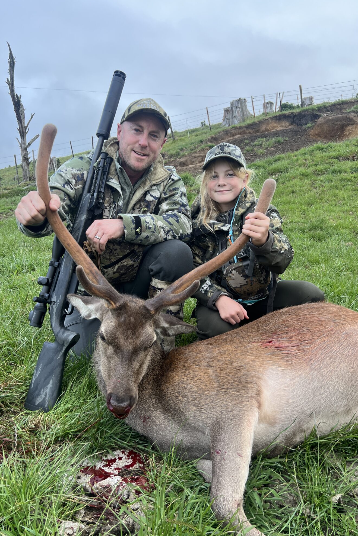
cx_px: 173
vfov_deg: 65.5
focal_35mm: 28
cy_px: 275
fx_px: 418
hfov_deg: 46.4
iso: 40
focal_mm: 5.7
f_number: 1.5
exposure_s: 1/163
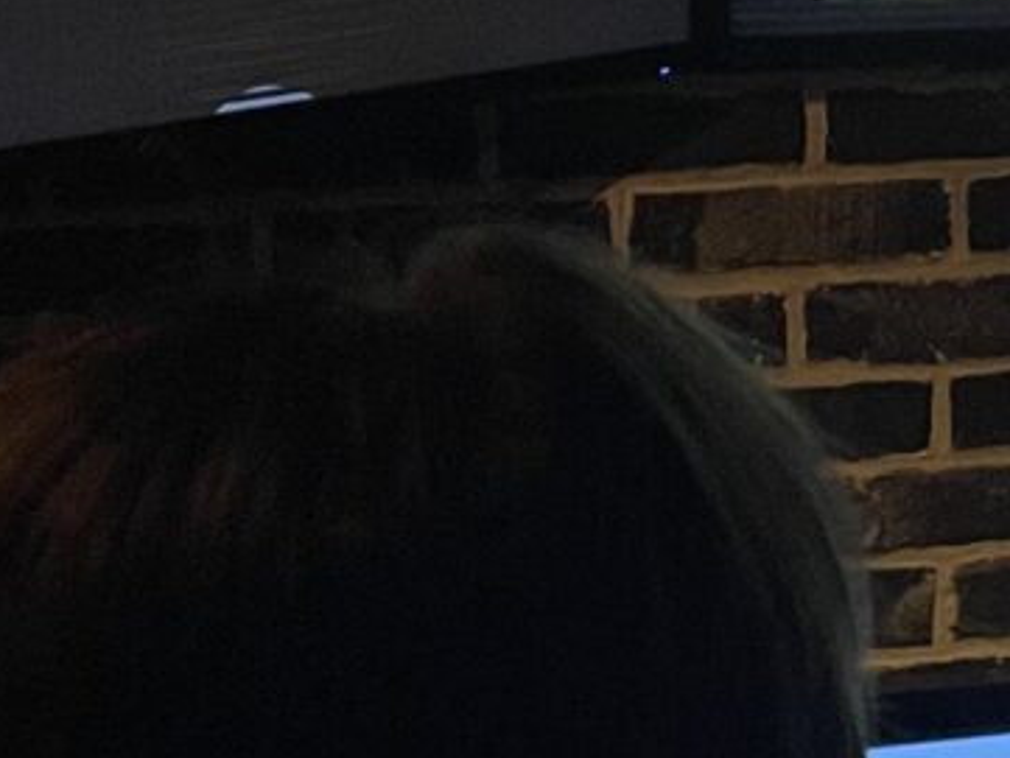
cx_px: 1620
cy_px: 263
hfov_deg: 12.8
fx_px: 4203
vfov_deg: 10.3
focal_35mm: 144
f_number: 1.6
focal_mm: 4.2
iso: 100
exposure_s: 1/50
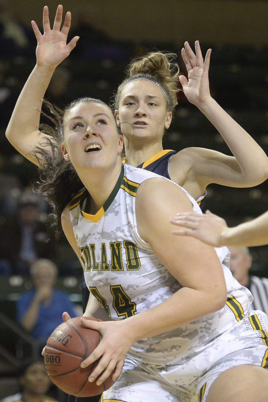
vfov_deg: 18.3
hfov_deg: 12.2
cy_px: 201
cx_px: 134
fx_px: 1251
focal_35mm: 112
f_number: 3.2
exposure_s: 1/1000
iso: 3200
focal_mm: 112
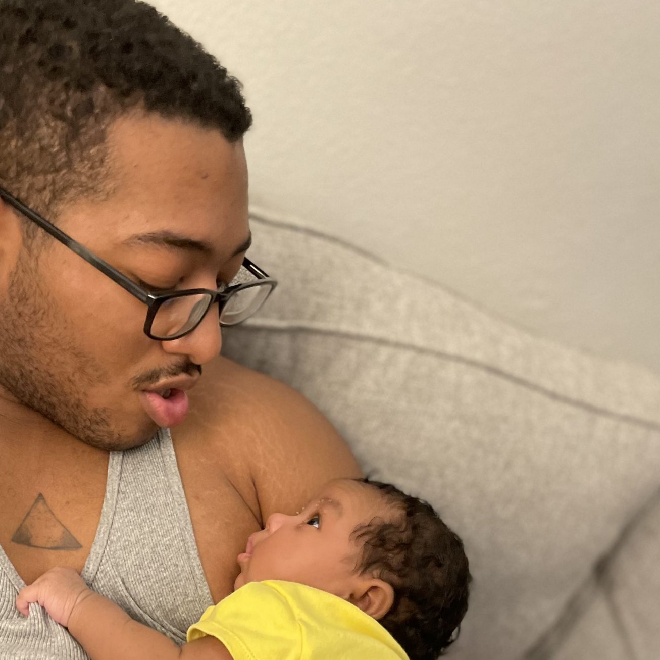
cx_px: 227
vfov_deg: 35.6
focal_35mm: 45
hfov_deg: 37.2
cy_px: 578
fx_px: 971
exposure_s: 1/30
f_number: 1.6
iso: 640
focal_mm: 5.1
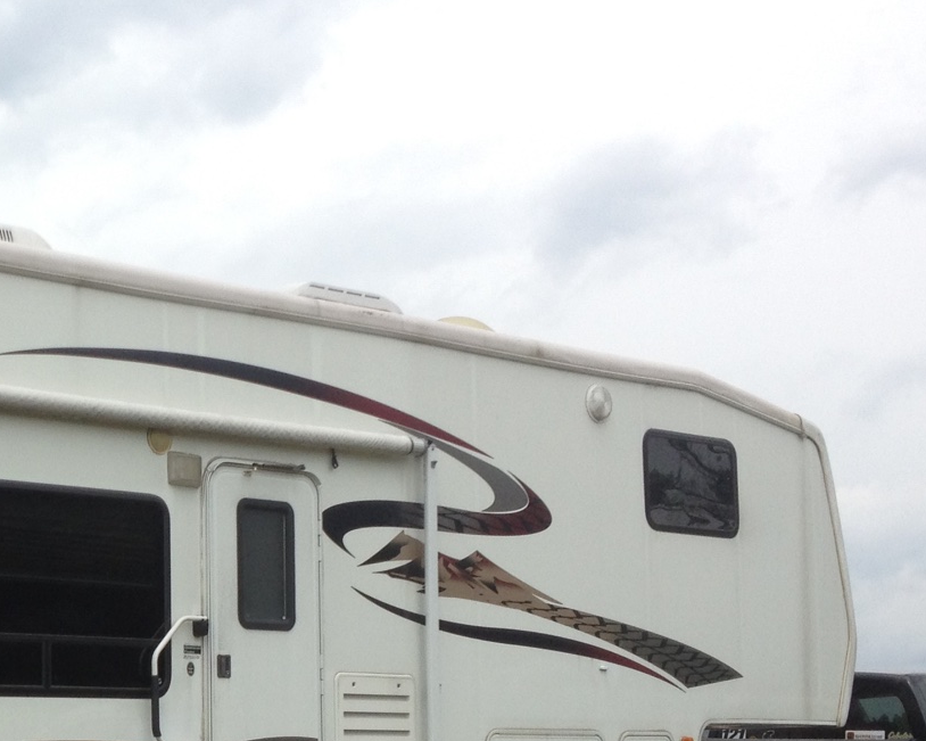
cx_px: -32
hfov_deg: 21.3
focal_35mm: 86
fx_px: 2357
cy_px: 599
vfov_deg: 17.7
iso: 64
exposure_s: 1/1416
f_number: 2.4
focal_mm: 4.28
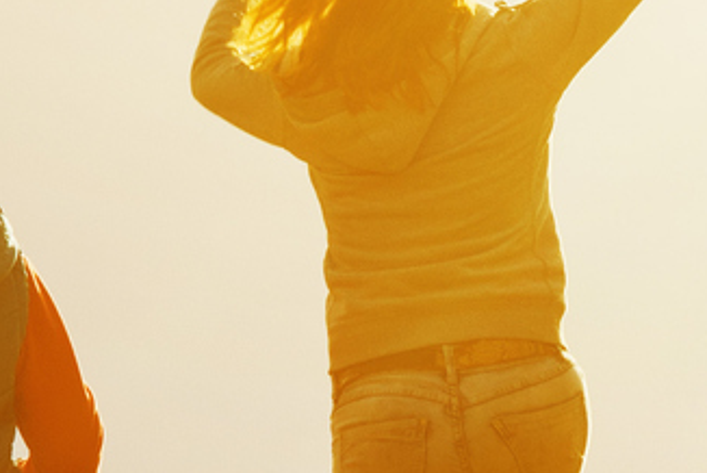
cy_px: -1
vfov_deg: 4.2
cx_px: 504
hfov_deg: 6.3
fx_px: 6388
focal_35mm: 325
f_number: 5
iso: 320
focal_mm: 50
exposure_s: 1/640
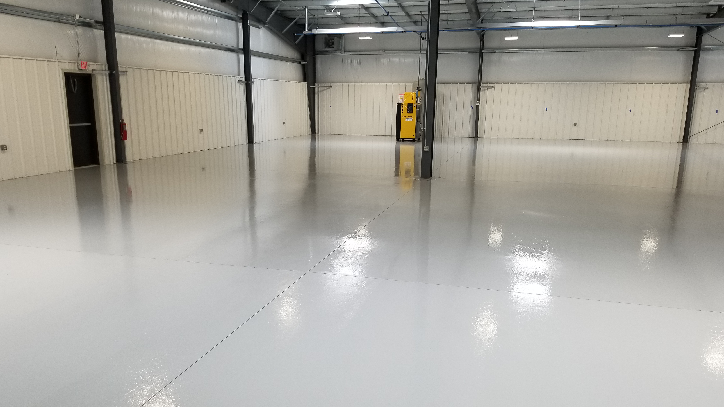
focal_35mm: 29
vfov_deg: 40.1
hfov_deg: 66.1
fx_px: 557
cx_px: 359
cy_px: 230
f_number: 1.7
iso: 64
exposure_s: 1/120
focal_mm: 4.25
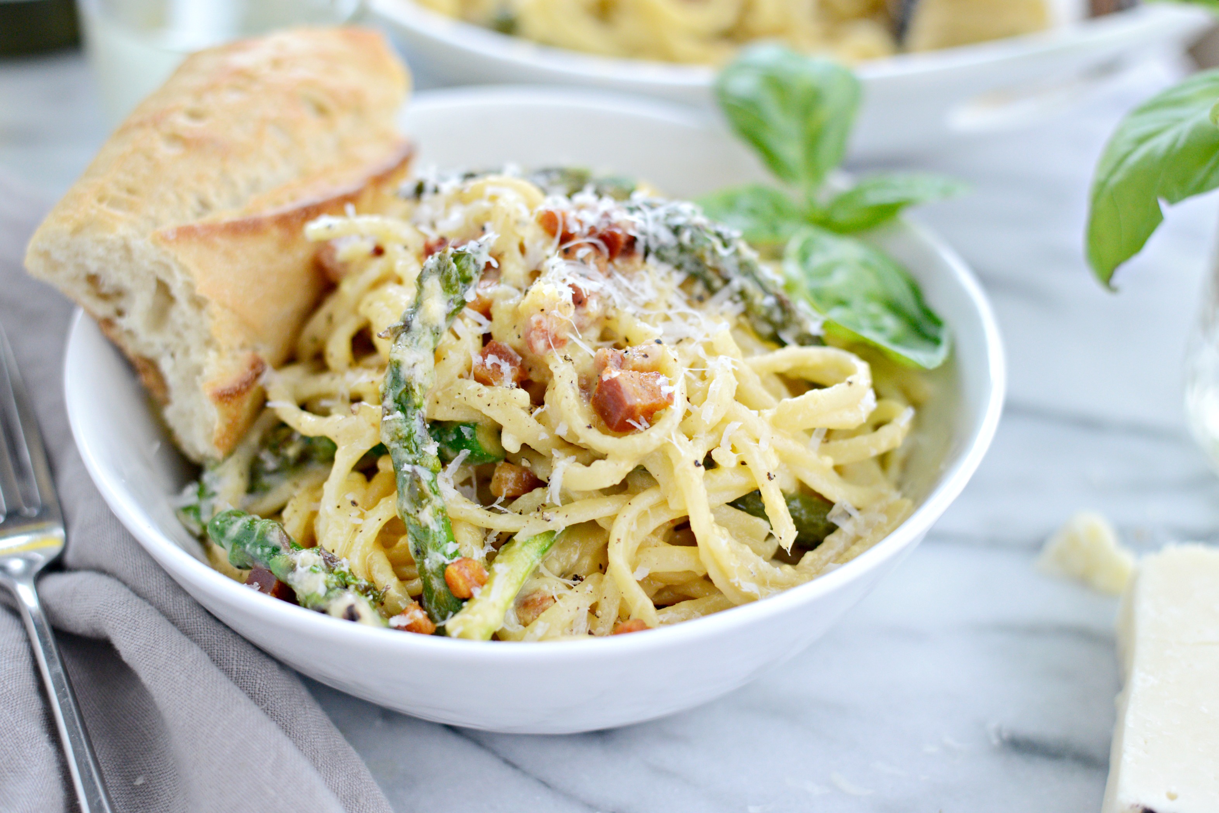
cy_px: 406
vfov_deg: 27.0
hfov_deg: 39.6
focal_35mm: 50
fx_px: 1694
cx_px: 610
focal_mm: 50
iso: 1400
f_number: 2.8
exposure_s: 1/800
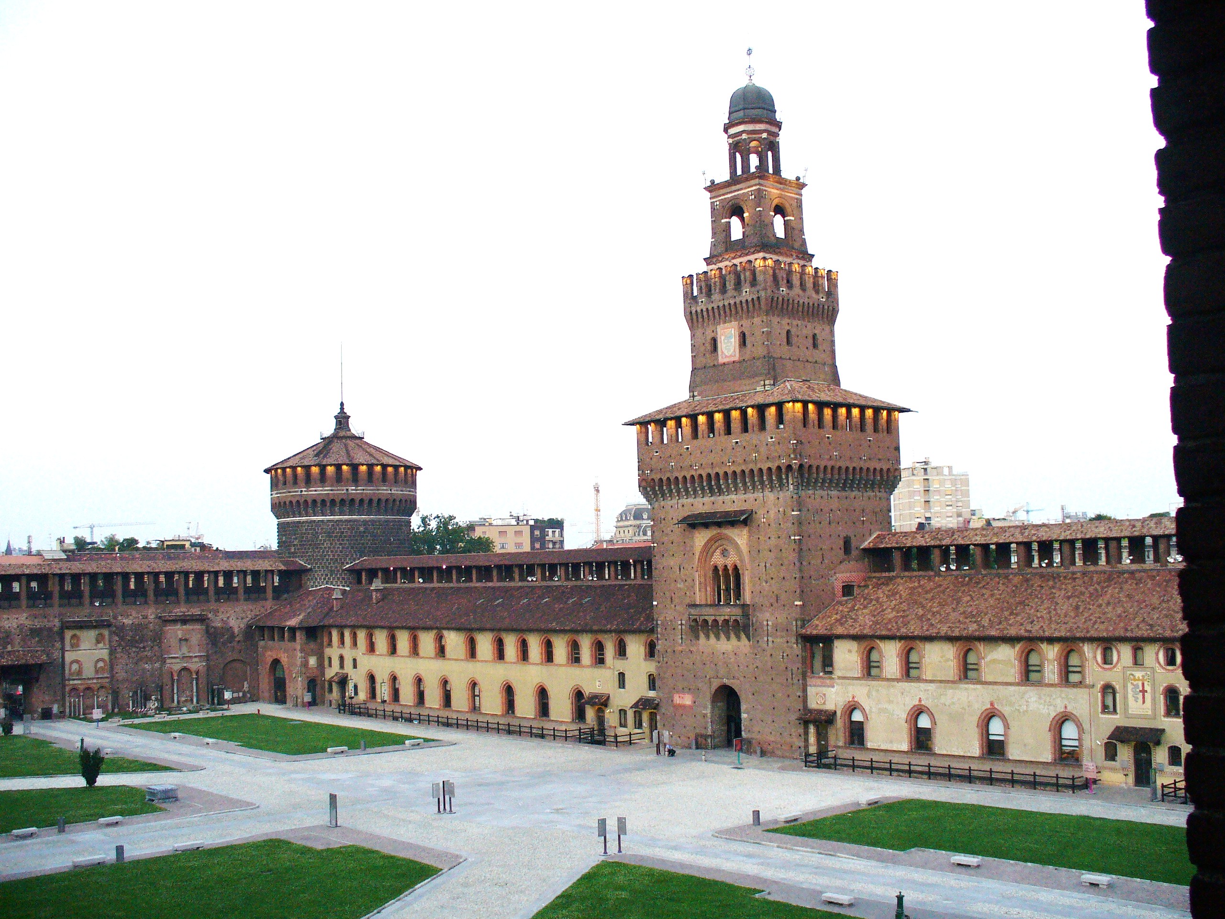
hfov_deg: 50.1
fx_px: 1309
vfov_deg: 38.7
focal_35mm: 37
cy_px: 460
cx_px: 612
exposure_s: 1/60
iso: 100
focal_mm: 6.1
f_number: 2.8
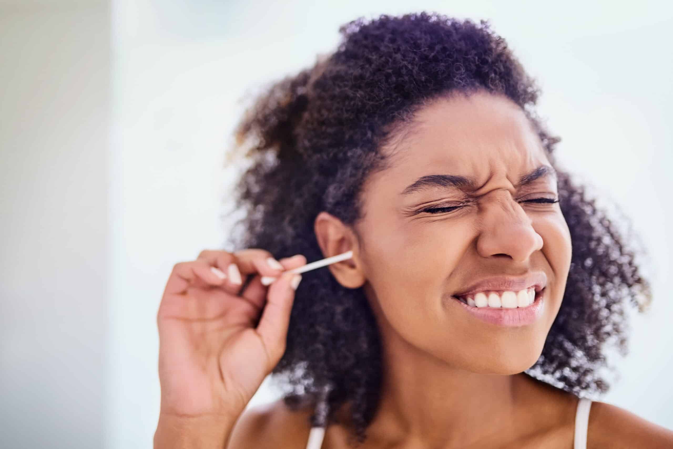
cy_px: 224
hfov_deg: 54.4
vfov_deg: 37.9
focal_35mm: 35
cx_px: 336
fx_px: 655
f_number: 1.6
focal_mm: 35
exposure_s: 1/160
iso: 160
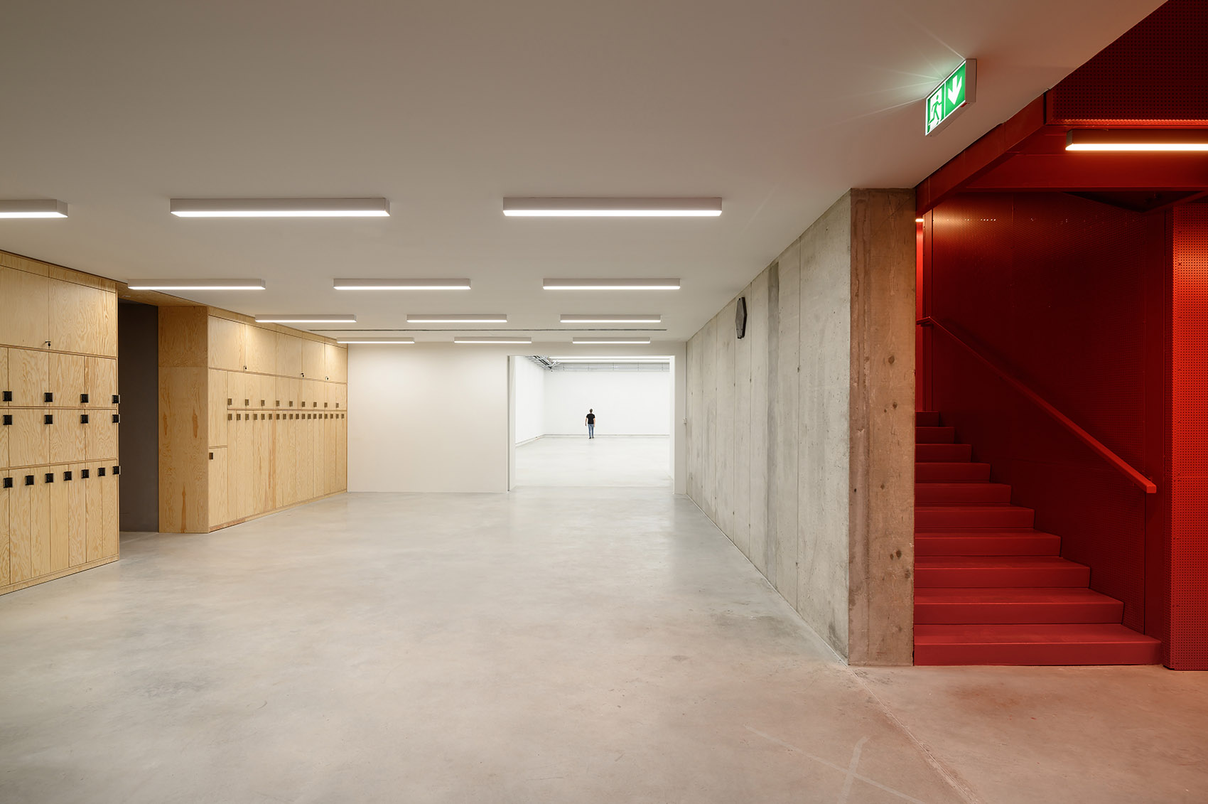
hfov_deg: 86.9
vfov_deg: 64.5
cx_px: 604
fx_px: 637
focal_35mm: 19
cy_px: 402
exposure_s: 1/2.5
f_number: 10
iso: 100
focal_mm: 19
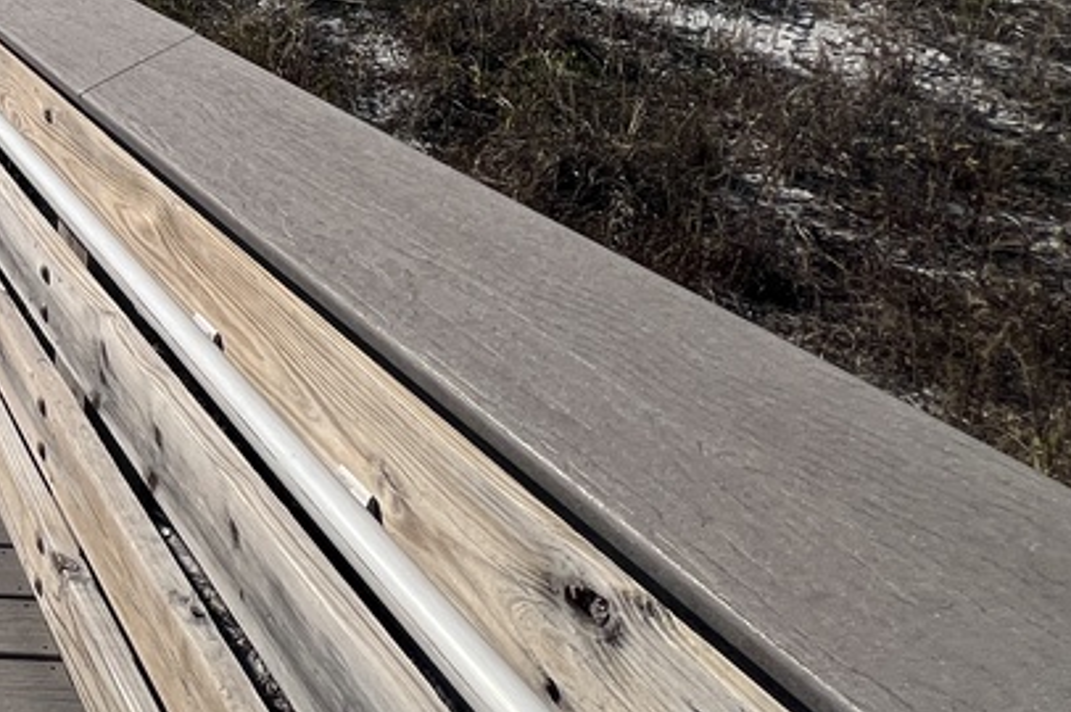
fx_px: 1189
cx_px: -427
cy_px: -232
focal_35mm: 40
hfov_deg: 31.8
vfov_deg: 27.4
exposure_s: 1/5000
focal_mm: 1.57
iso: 40
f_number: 1.8
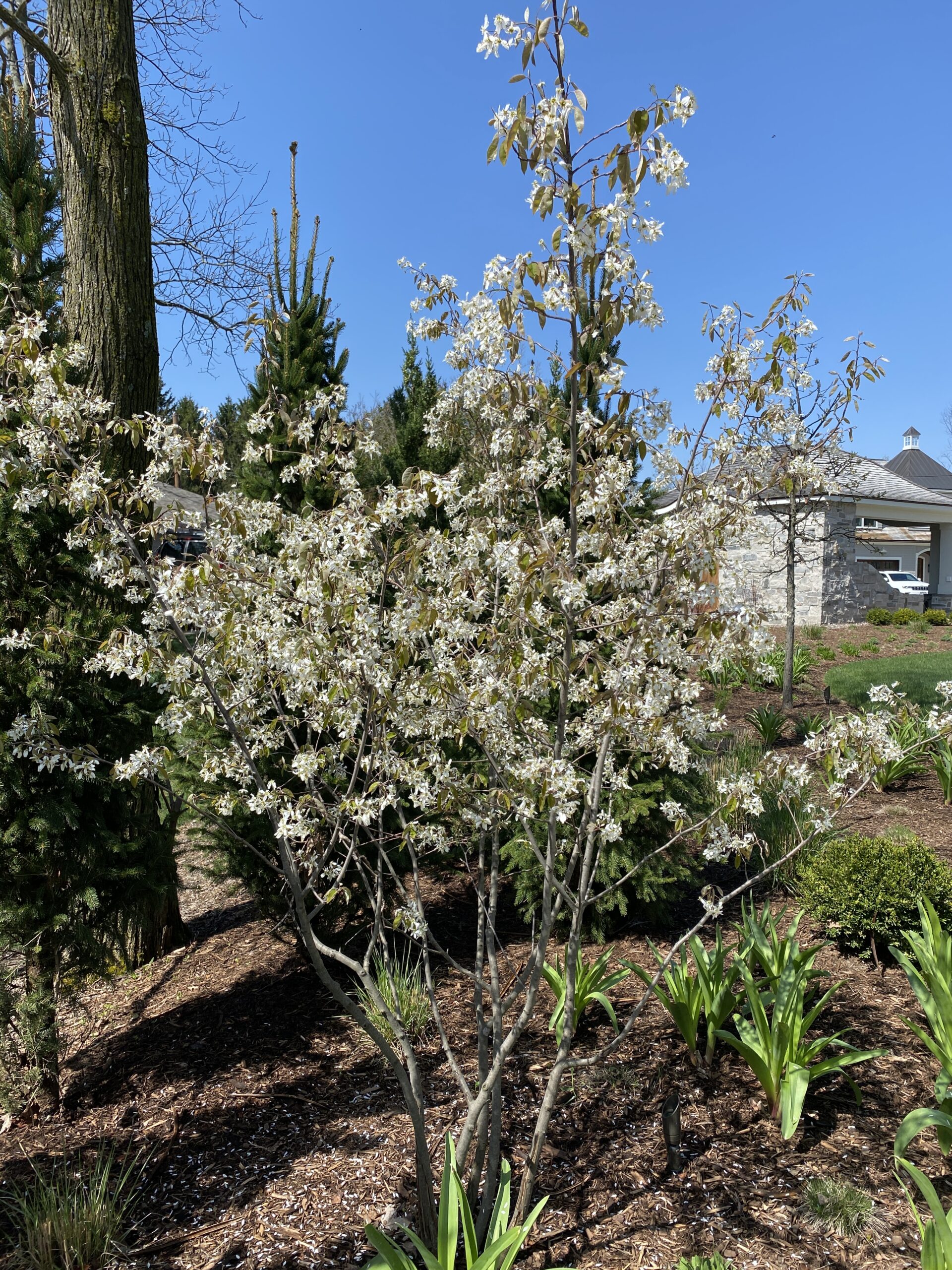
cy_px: 635
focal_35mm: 26
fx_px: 953
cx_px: 476
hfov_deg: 53.1
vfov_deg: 67.3
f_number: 1.8
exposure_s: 1/2028
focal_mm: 4.25
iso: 32
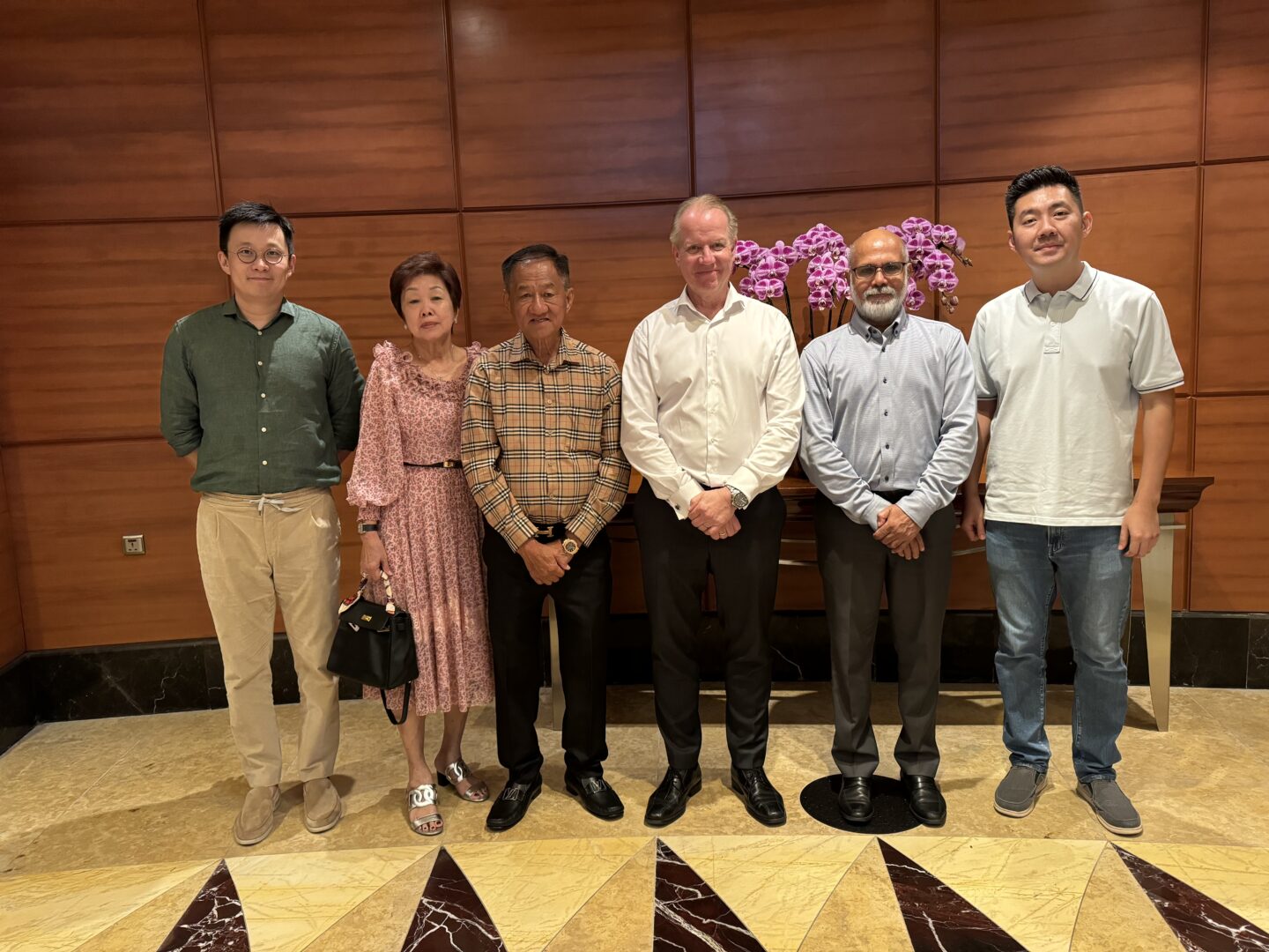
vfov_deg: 56.8
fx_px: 880
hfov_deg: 71.6
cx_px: 634
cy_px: 476
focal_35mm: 24
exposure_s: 1/33
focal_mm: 6.76
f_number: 1.78
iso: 640
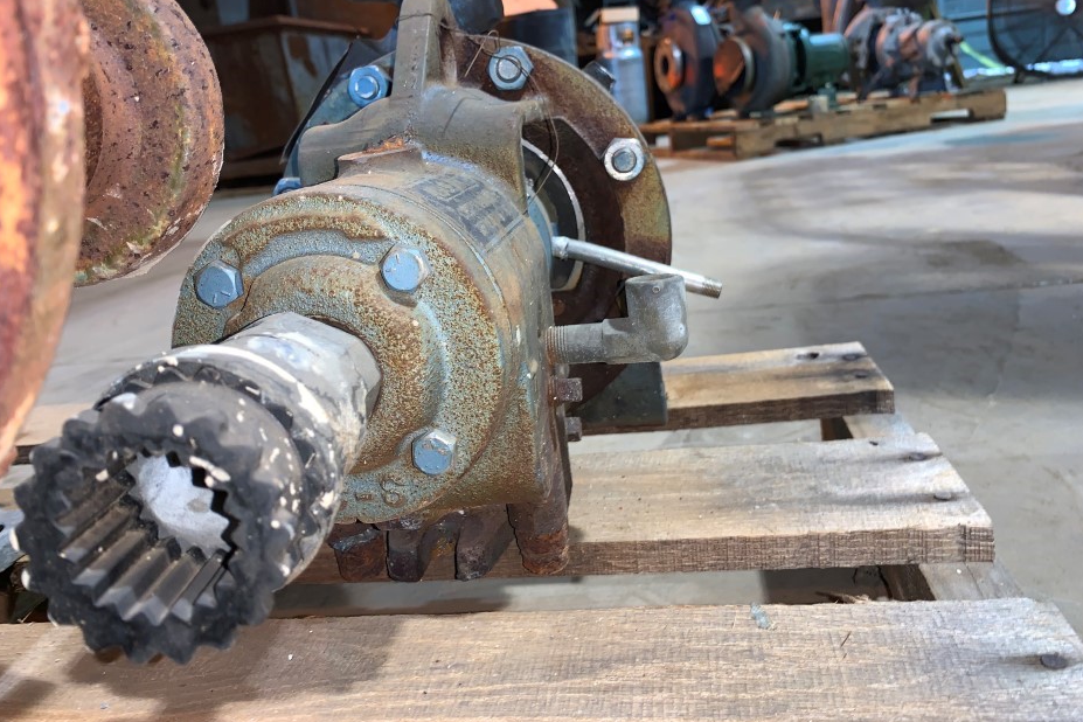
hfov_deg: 65.5
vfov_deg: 46.3
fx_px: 842
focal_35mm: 28
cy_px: 315
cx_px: 530
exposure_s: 1/20
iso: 40
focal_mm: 4.25
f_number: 1.8
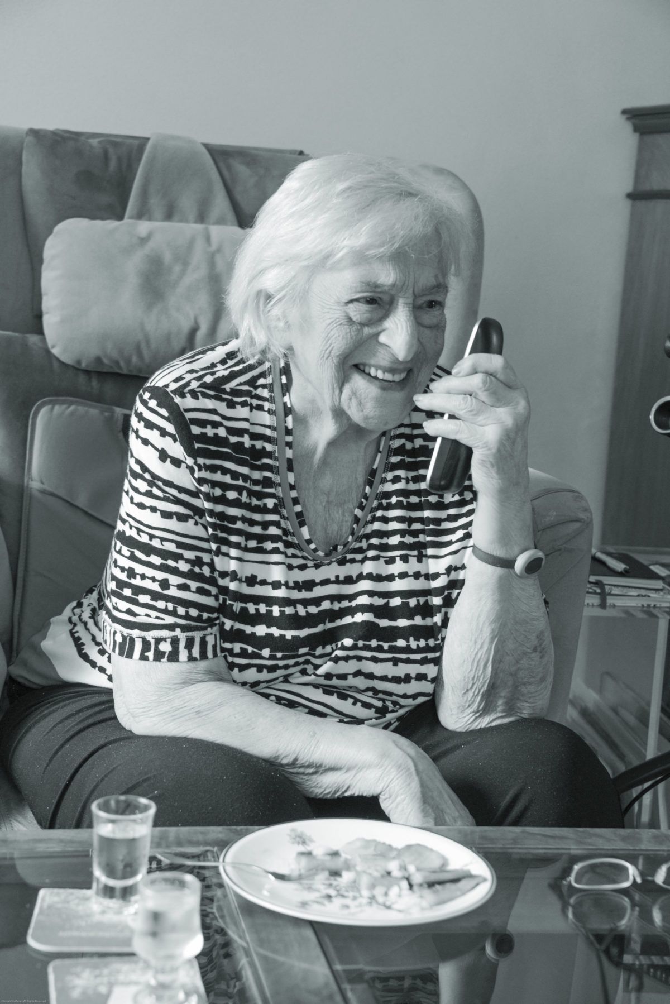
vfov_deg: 29.6
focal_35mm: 68
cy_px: 502
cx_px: 335
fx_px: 1897
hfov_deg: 20.0
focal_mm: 68
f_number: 6.3
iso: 1000
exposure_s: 1/80
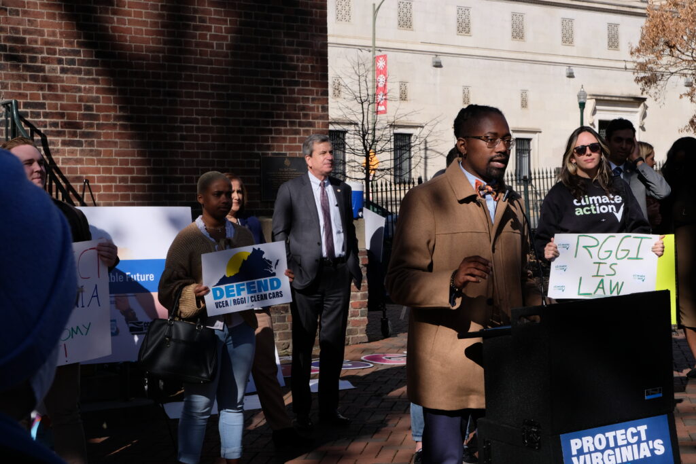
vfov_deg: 22.3
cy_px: 232
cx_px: 348
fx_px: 1179
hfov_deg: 32.9
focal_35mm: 61
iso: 400
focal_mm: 40.7
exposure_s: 1/420
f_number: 11
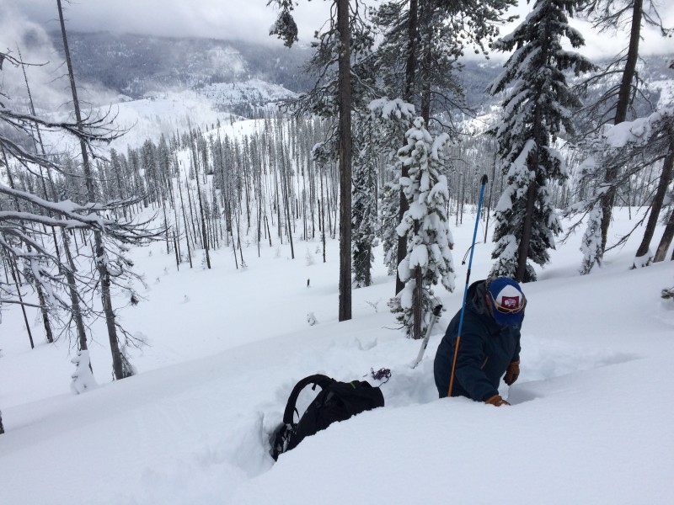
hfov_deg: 61.7
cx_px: 337
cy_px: 252
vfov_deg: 48.2
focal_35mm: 29
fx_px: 565
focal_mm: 4.15
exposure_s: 1/3425
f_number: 2.2
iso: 32
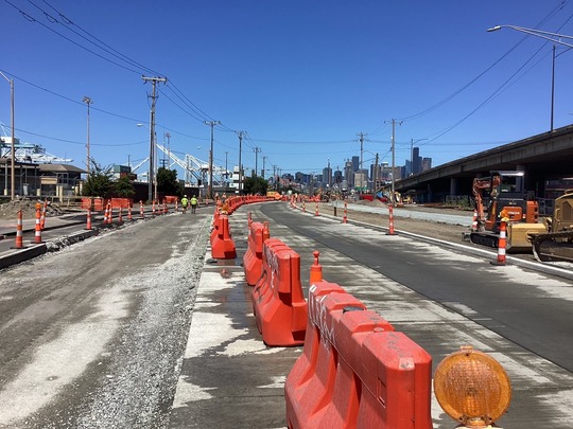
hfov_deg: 58.4
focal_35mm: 31
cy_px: 214
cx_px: 286
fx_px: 513
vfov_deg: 45.4
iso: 25
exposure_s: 1/1942
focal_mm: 3.3
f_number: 2.4
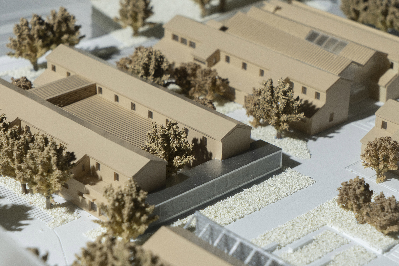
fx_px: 1164
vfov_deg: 13.0
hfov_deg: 19.5
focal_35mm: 105
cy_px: 133
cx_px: 200
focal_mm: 70
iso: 500
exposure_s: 1/50
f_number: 14
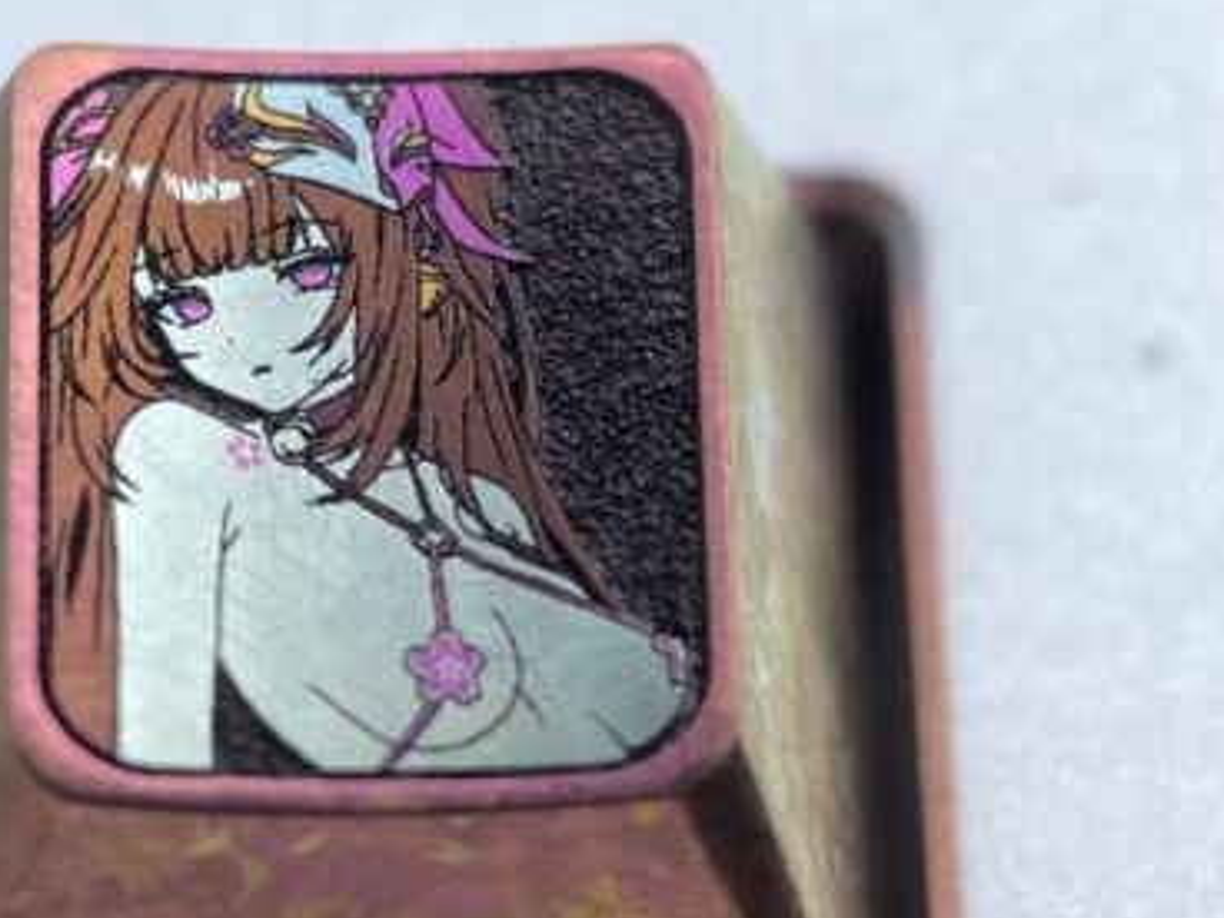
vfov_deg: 21.0
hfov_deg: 27.5
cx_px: 353
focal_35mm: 70
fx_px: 2475
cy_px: 424
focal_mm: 4.2
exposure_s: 1/910
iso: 32
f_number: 1.6
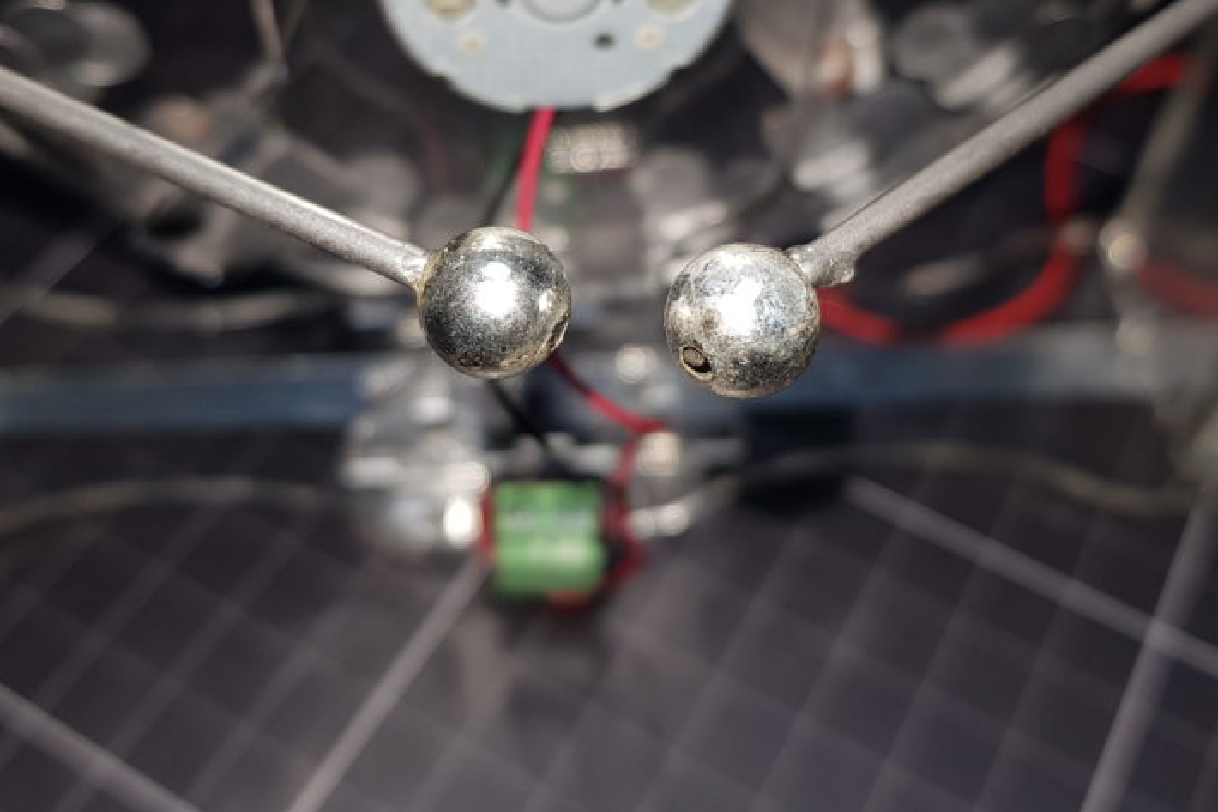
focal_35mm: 39
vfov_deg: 34.1
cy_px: 326
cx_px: 638
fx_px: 1319
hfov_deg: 49.5
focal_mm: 4.2
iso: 40
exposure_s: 1/206
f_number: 1.7
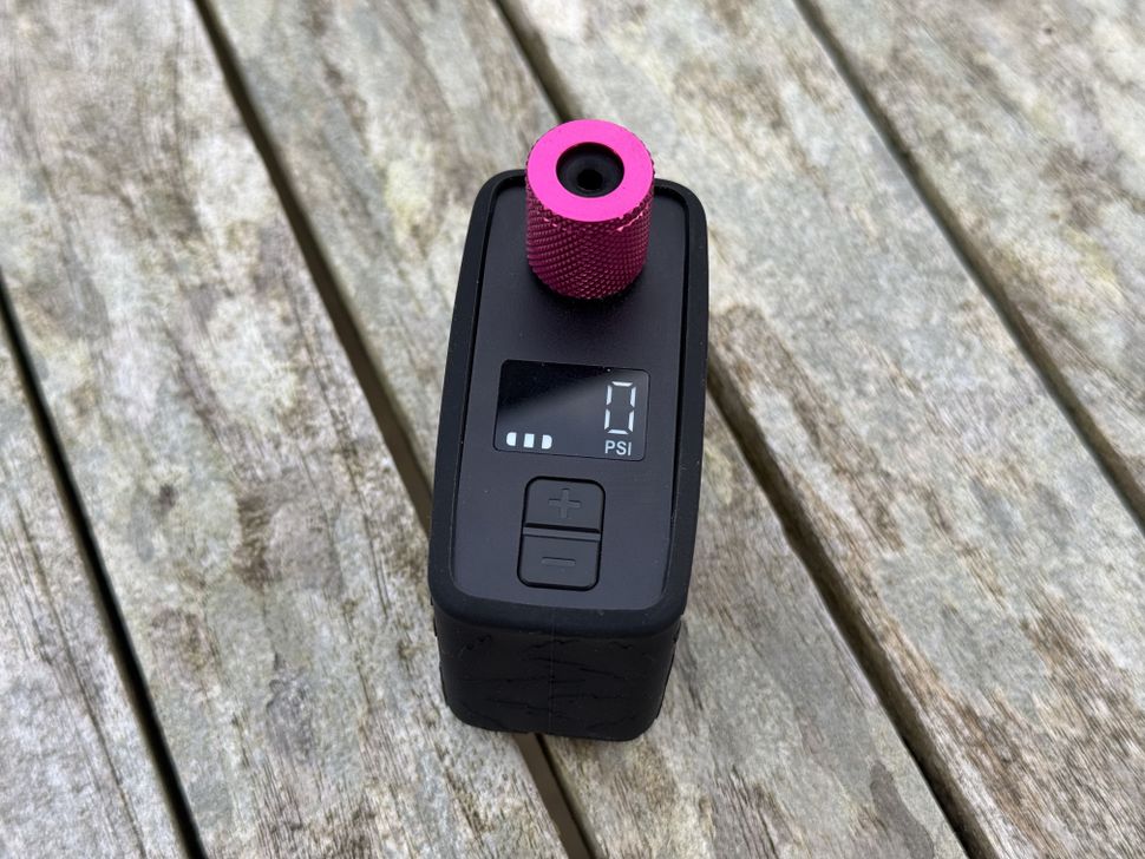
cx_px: 572
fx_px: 1588
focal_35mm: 48
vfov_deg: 30.3
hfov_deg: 39.6
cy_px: 430
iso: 50
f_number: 1.78
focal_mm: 6.76
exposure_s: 1/176
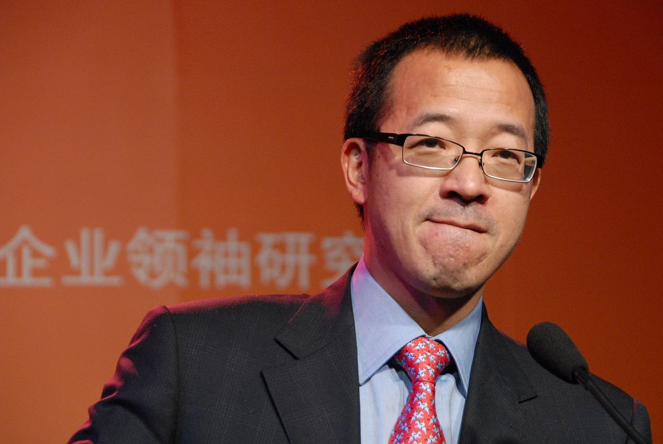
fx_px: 3705
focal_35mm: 201
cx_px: 356
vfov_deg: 6.8
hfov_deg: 10.2
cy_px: 200
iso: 1000
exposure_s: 1/80
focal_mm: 120
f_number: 5.3
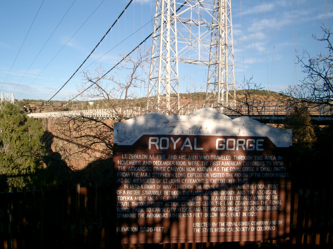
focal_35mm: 37
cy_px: 124
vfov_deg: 38.7
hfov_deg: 50.1
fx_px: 356
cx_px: 166
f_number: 5
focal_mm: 7.6
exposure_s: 1/500
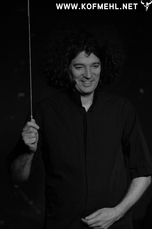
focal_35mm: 300
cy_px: 114
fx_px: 1905
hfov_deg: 4.6
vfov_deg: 6.9
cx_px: 76
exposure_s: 1/60
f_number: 2.8
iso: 800
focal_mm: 200
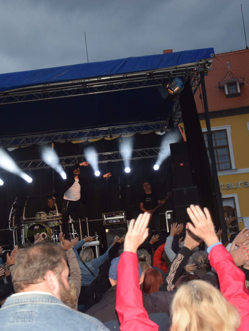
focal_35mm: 61
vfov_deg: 31.7
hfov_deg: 23.9
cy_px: 165
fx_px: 585
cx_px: 74
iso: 800
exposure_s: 1/100
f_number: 5
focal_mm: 28
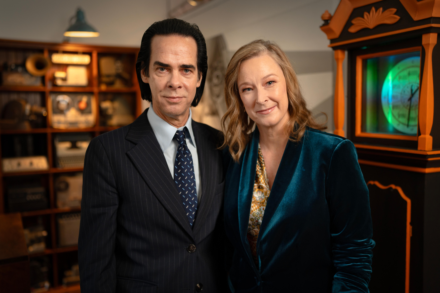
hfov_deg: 54.4
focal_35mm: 35
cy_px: 146
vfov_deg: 37.8
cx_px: 220
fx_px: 428
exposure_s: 1/200
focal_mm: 35
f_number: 1.6
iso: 400
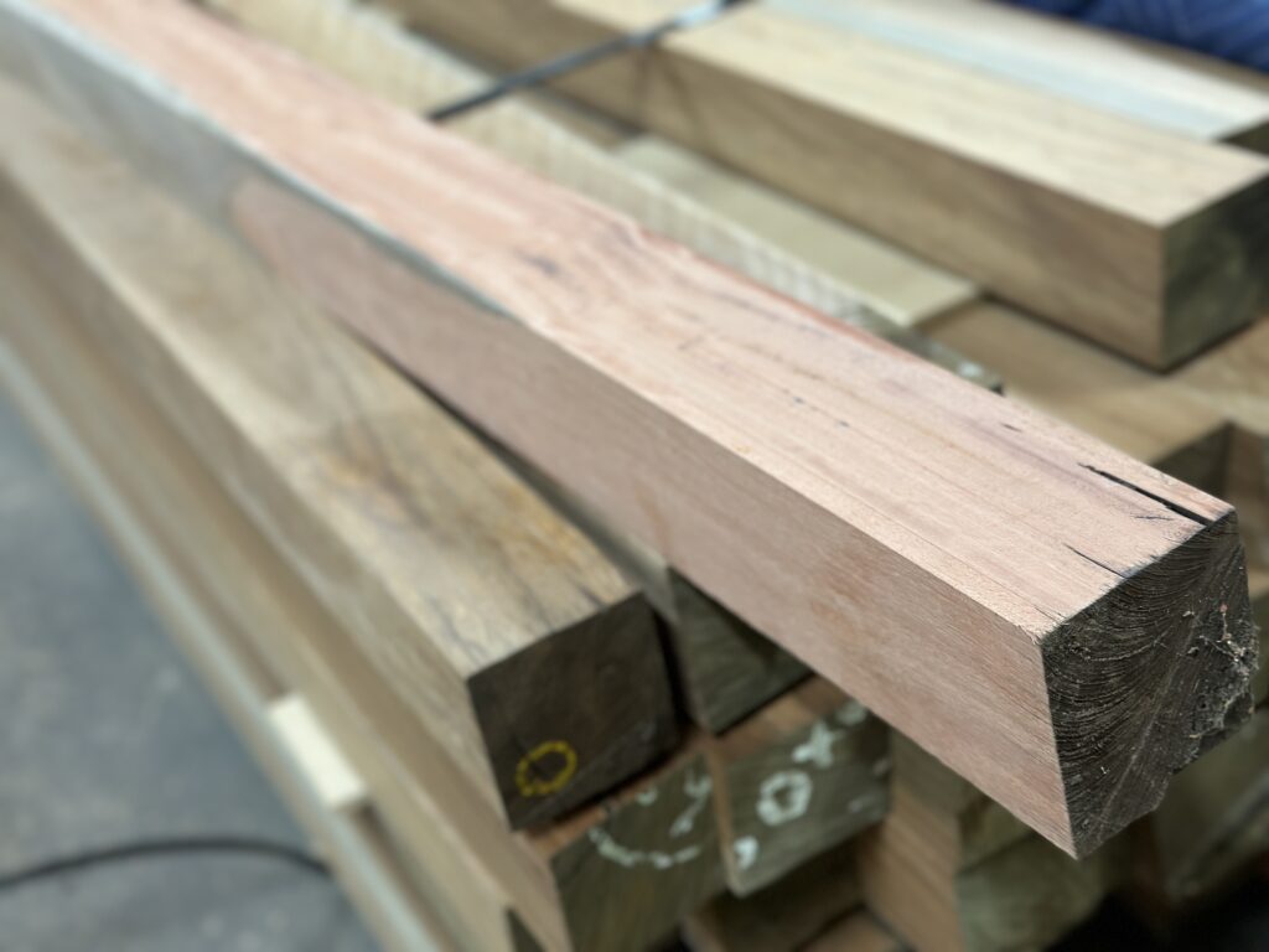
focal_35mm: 48
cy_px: 476
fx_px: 1760
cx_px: 634
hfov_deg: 39.7
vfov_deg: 30.3
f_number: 1.78
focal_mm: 6.86
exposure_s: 1/50
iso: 200
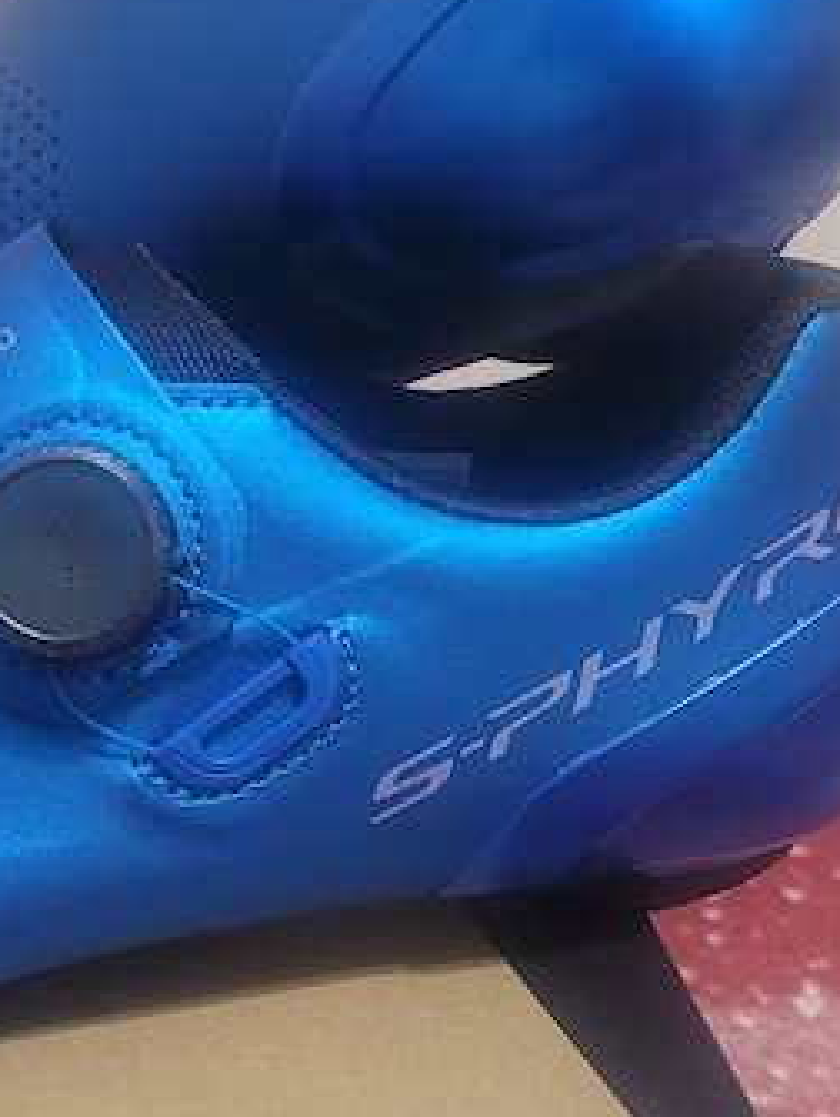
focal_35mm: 62
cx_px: 7
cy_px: 697
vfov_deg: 31.0
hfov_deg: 22.8
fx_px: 2002
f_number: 1.8
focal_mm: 5.4
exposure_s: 1/40
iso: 400
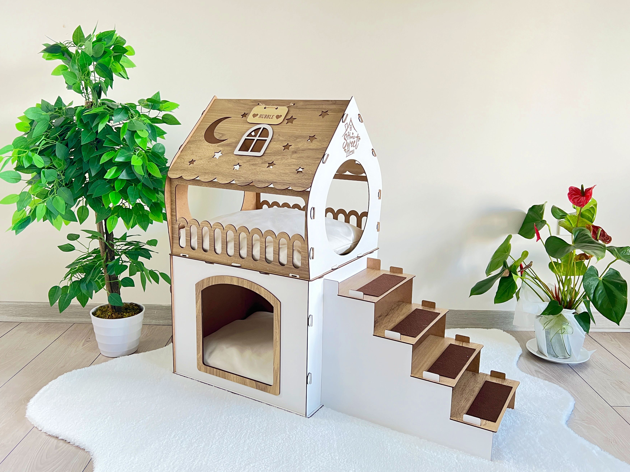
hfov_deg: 59.9
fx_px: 546
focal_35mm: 30
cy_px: 213
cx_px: 325
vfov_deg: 46.7
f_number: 1.5
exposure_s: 1/60
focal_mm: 5.7
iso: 200
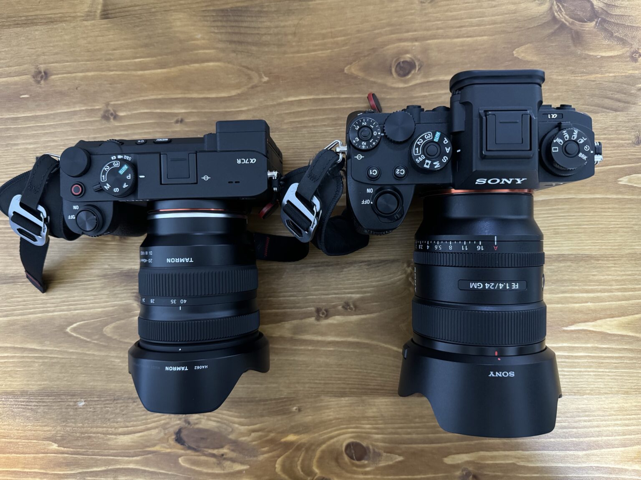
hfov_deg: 71.6
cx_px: 320
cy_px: 240
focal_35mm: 24
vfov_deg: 56.8
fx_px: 444
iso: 1000
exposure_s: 1/33
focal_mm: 6.86
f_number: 1.78
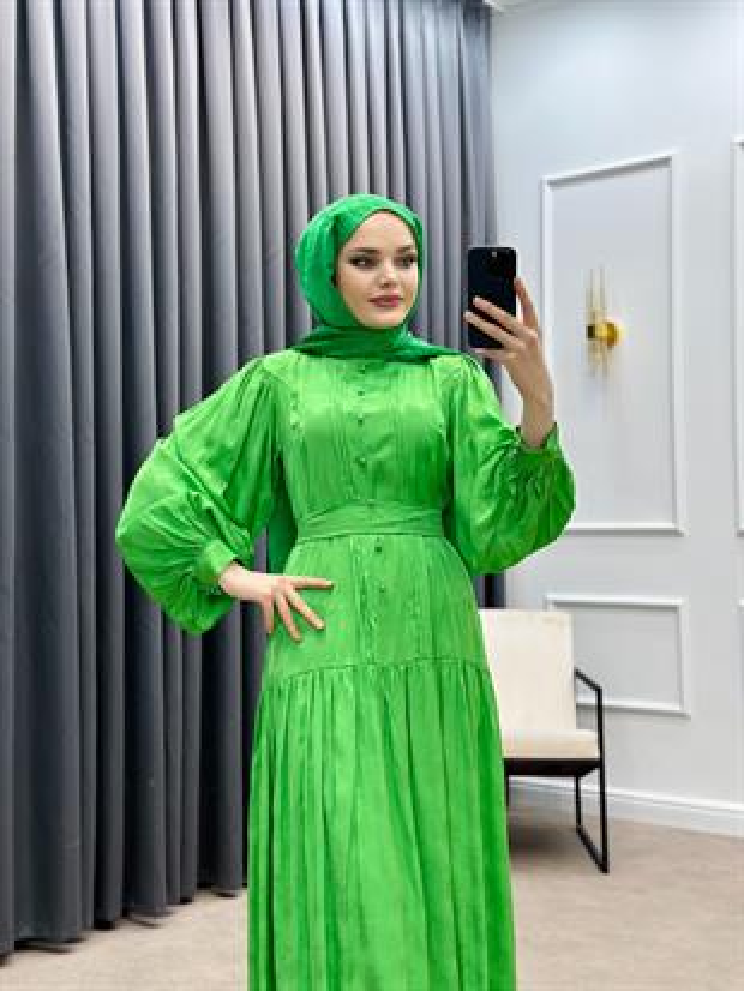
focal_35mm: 48
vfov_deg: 39.6
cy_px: 496
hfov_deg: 30.3
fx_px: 1375
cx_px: 372
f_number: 1.78
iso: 64
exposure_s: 1/151
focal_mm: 6.86
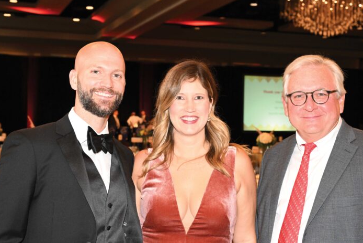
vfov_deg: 21.9
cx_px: 186
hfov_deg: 32.4
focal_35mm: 62
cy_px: 158
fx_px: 625
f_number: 5.6
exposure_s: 1/50
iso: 2500
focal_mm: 42
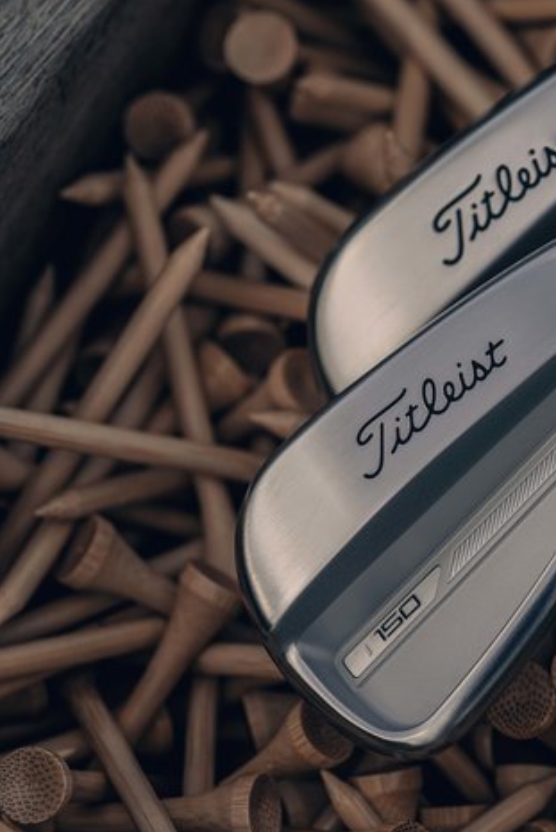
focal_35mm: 290
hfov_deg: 4.7
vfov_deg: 7.1
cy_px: 277
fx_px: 6713
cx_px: 480
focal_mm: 135
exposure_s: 1/800
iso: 160
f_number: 4.5
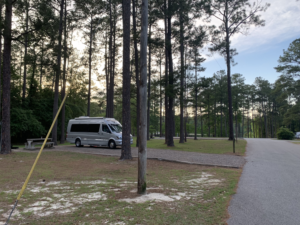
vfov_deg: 53.1
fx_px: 225
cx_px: 150
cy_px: 112
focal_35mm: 26
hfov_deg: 67.3
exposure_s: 1/182
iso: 25
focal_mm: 4.25
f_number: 1.8
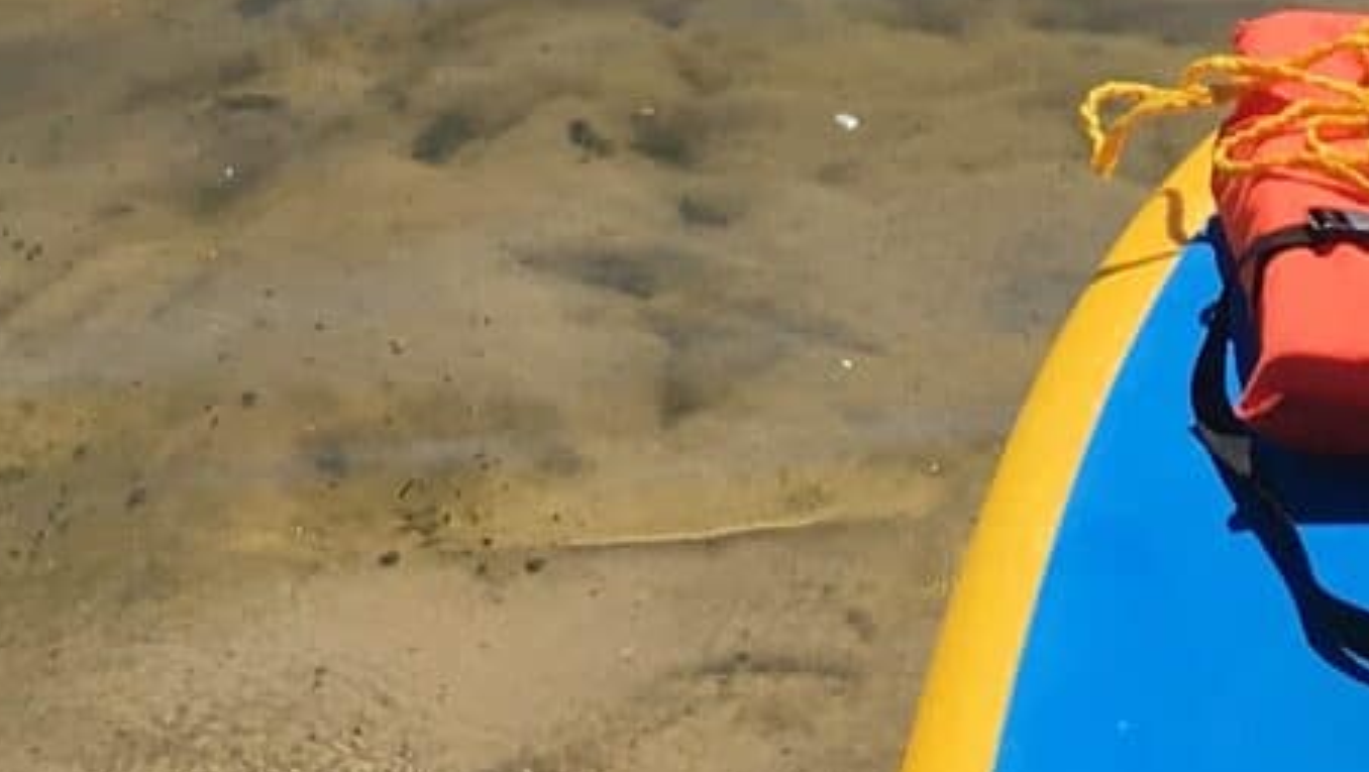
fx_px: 5195
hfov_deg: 15.0
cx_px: 775
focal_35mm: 143
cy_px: -1338
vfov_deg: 7.7
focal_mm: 4.15
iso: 25
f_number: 2.2
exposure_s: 1/2137
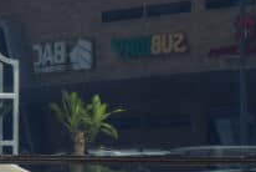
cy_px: 143
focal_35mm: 228
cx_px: -372
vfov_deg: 6.0
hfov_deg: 8.3
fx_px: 1621
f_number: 10
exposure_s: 1/400
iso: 200
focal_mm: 29
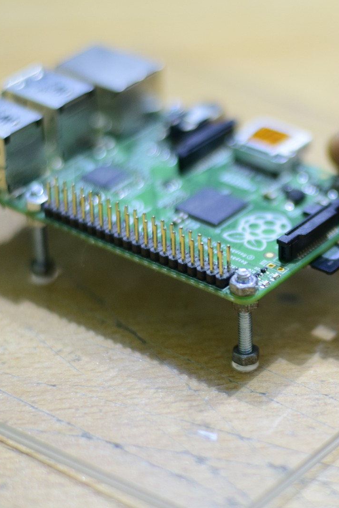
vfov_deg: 18.1
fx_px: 1595
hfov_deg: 12.0
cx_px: 331
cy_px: 253
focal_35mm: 113
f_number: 1.8
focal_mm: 50
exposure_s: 1/200
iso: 400
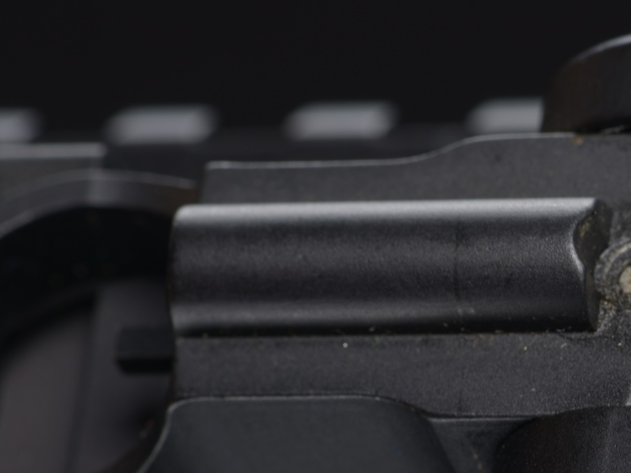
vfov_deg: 6.5
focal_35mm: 229
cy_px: 387
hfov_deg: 8.6
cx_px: 536
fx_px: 4174
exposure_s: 1/60
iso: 100
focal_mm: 105
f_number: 22
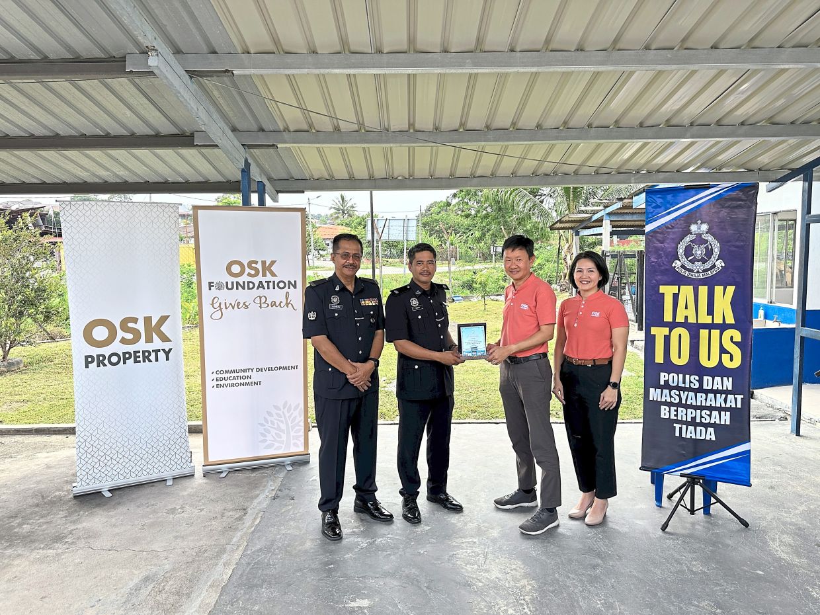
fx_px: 569
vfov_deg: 56.8
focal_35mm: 24
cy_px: 308
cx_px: 410
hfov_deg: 71.6
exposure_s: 1/448
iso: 80
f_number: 1.8
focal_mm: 6.9
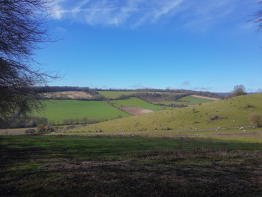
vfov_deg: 53.1
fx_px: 197
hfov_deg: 67.3
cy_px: 98
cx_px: 131
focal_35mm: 26
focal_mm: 4
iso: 40
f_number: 1.8
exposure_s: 1/1297
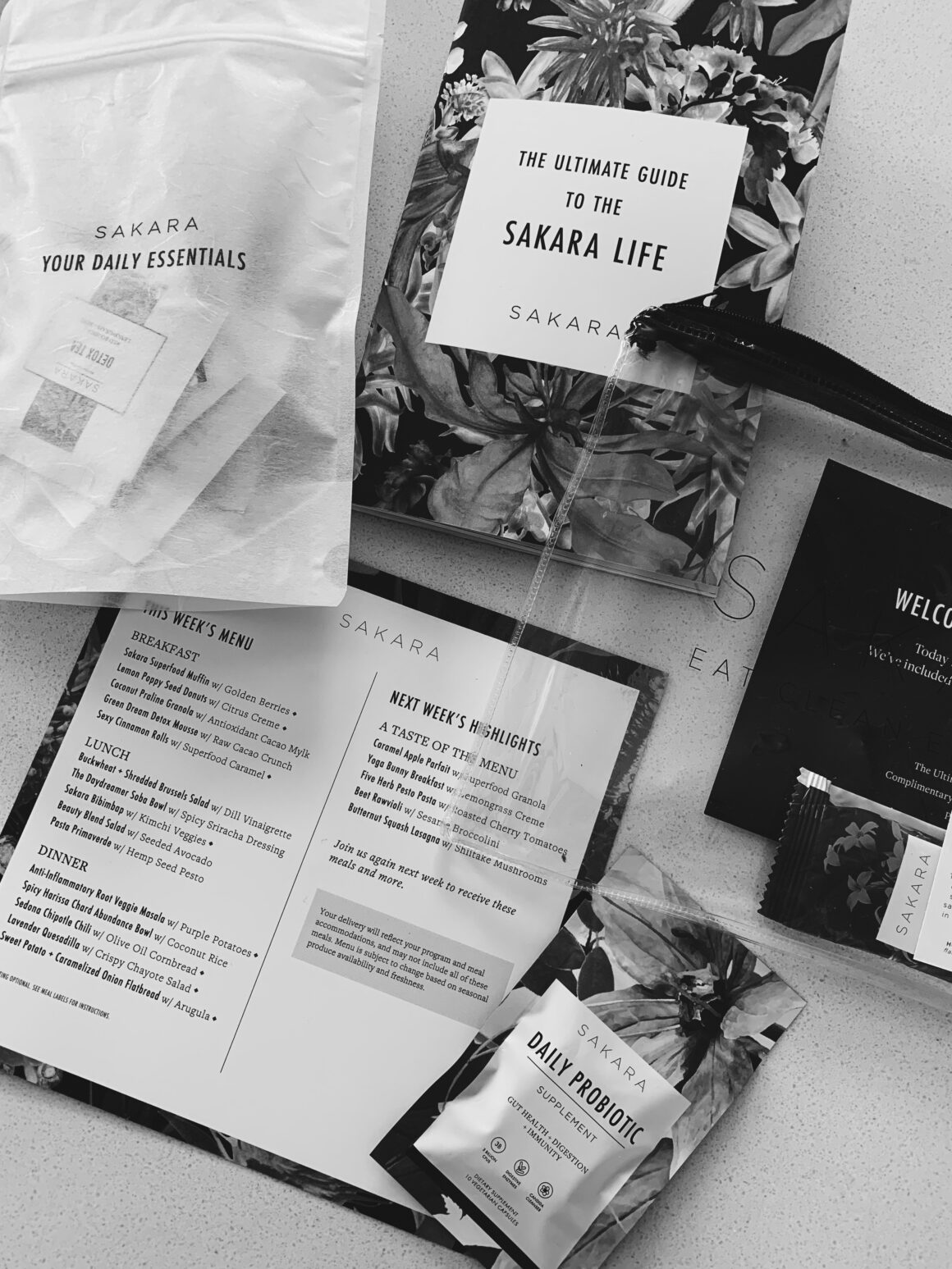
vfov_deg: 67.3
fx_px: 954
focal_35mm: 26
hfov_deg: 53.1
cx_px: 476
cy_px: 634
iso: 100
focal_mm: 4.25
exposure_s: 1/65
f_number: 1.8
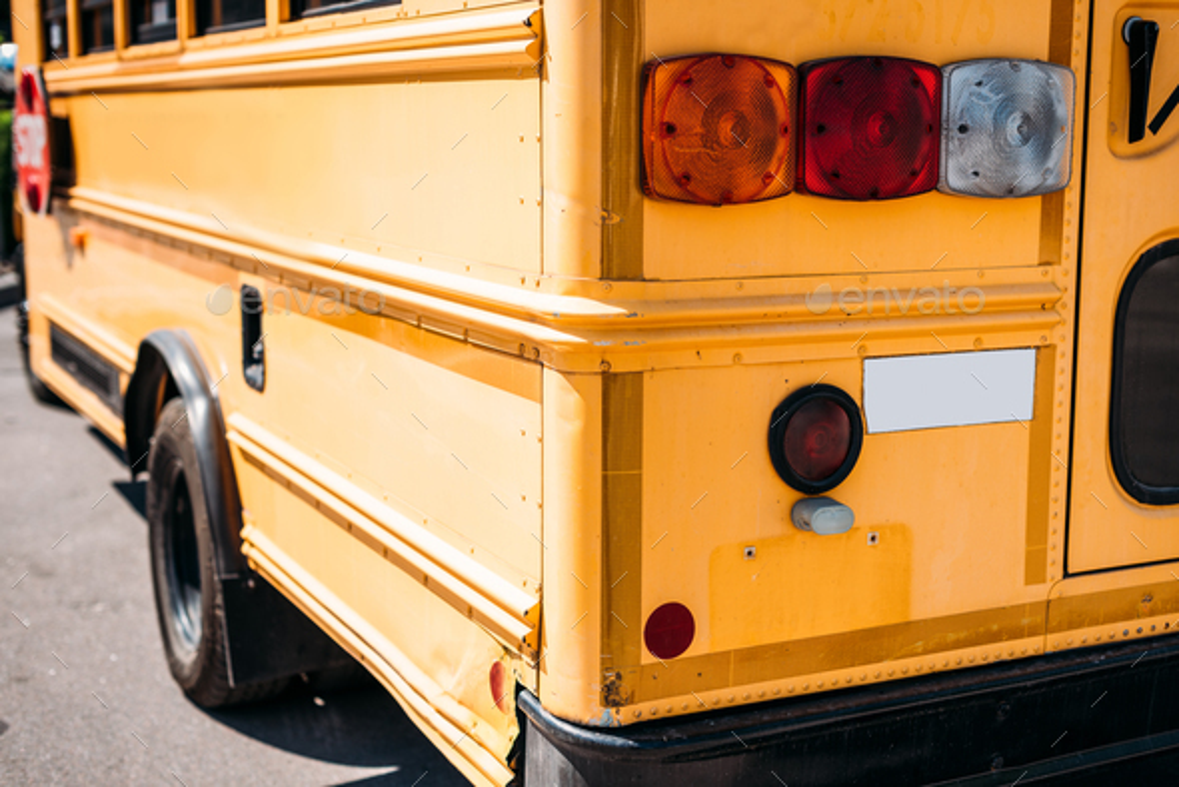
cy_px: 394
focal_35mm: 50
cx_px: 590
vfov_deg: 27.0
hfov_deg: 39.6
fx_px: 1638
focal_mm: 50
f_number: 2.8
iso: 100
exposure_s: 1/640
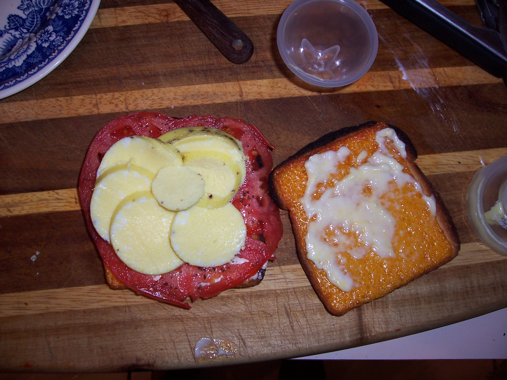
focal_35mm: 34
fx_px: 498
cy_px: 190
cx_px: 254
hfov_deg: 54.0
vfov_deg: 41.8
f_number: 2.7
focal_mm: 5.6
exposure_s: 1/60
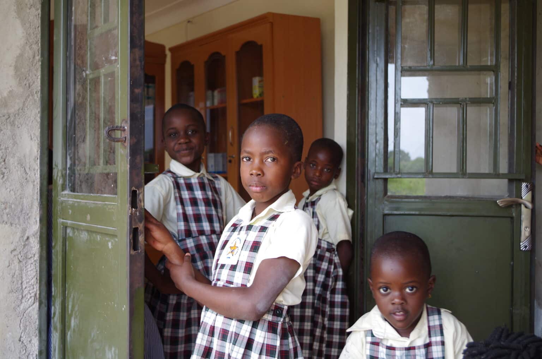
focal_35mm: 49
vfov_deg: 27.4
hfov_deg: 40.4
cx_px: 271
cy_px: 180
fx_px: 736
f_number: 4
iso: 200
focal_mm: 32.5
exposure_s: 1/80
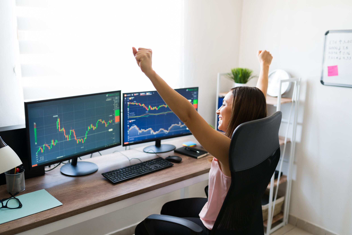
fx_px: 352
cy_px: 120
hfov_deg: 53.1
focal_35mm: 36
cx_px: 173
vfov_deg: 36.9
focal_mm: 35
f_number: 1.8
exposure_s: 1/125
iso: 500
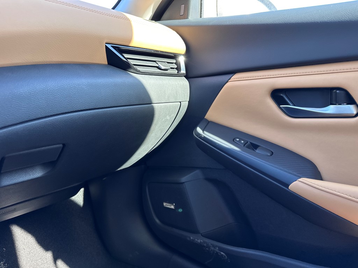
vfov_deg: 56.8
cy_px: 134
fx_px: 248
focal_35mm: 24
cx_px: 179
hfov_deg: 71.6
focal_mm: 6.86
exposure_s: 1/121
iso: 125
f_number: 1.78
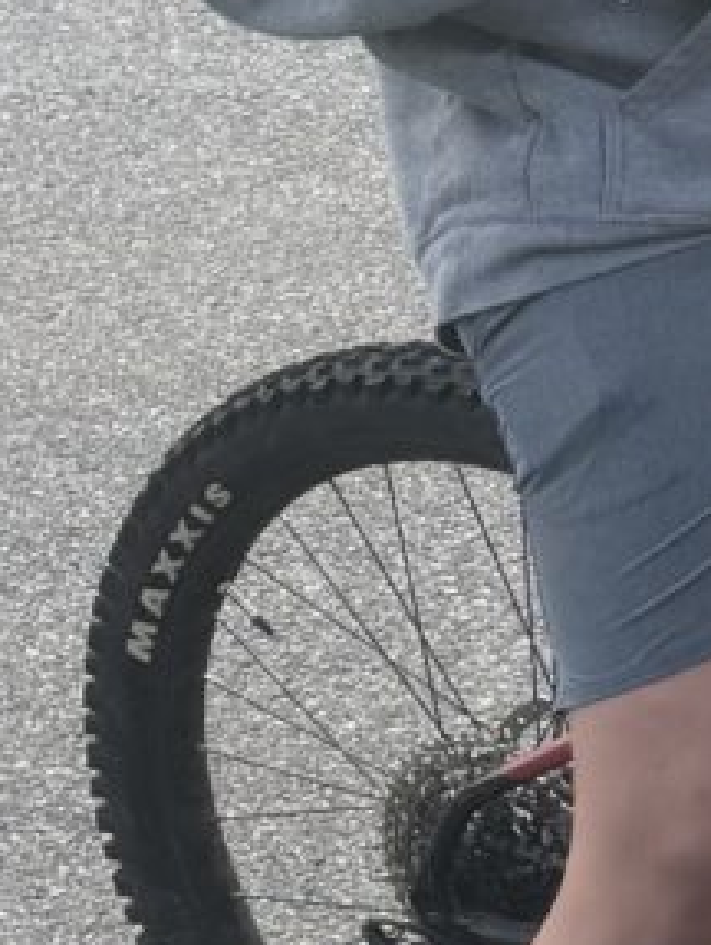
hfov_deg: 7.4
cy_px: -63
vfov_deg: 11.4
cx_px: 2281
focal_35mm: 171
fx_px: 4673
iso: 80
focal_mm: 6.76
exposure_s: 1/464
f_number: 1.78
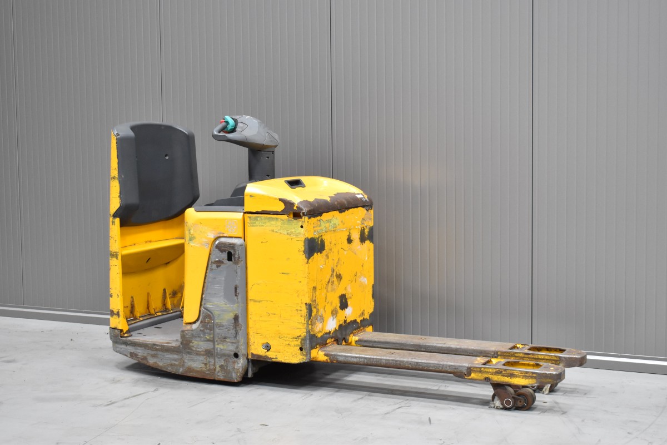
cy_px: 222
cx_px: 334
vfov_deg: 23.8
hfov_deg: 35.1
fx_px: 1056
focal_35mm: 57
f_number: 5.6
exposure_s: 1/40
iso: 1600
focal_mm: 38
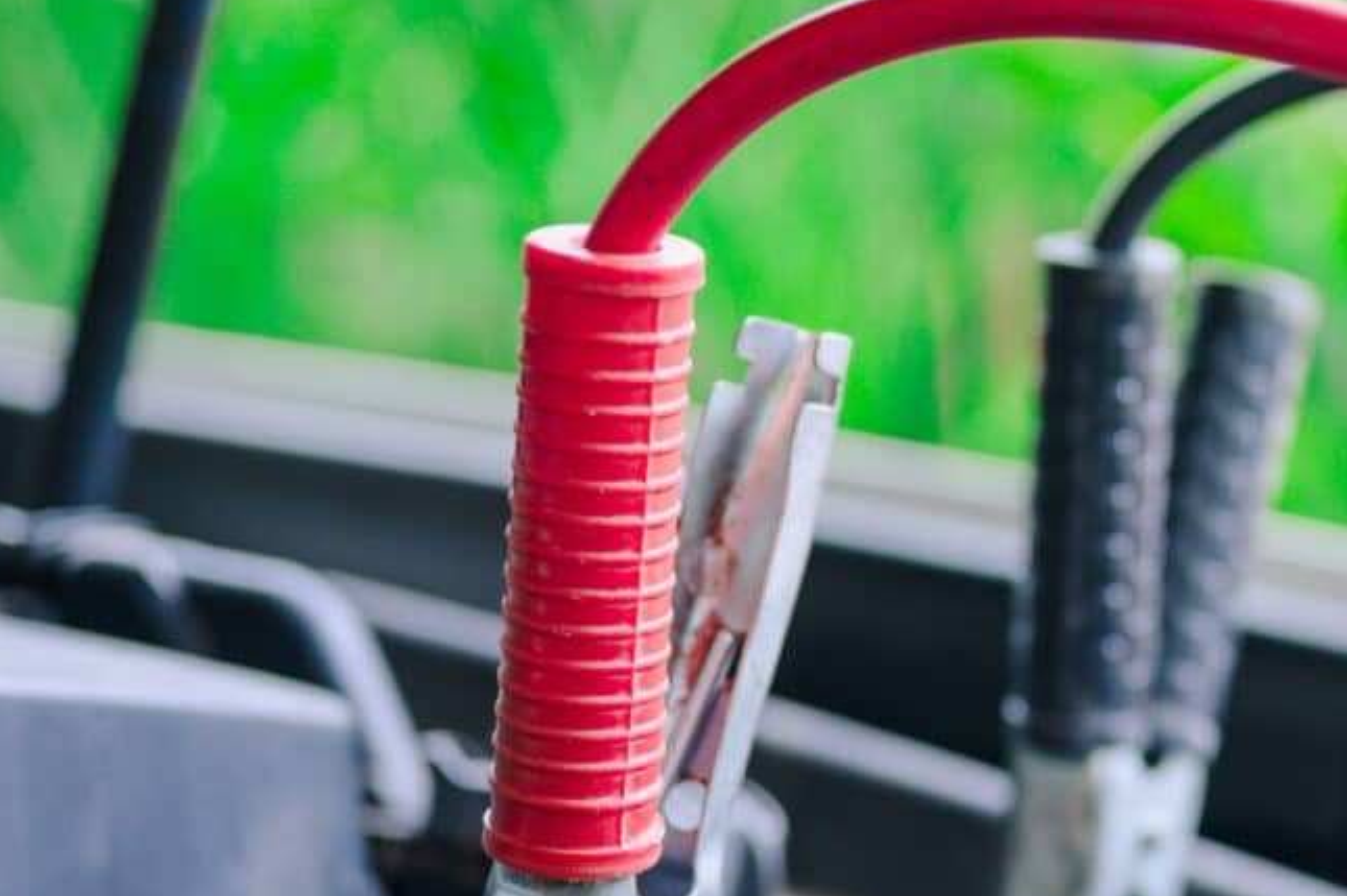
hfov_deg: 16.8
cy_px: 647
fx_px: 4449
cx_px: 1349
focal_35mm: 119
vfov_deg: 11.5
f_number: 2.5
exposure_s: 1/100
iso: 250
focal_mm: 50
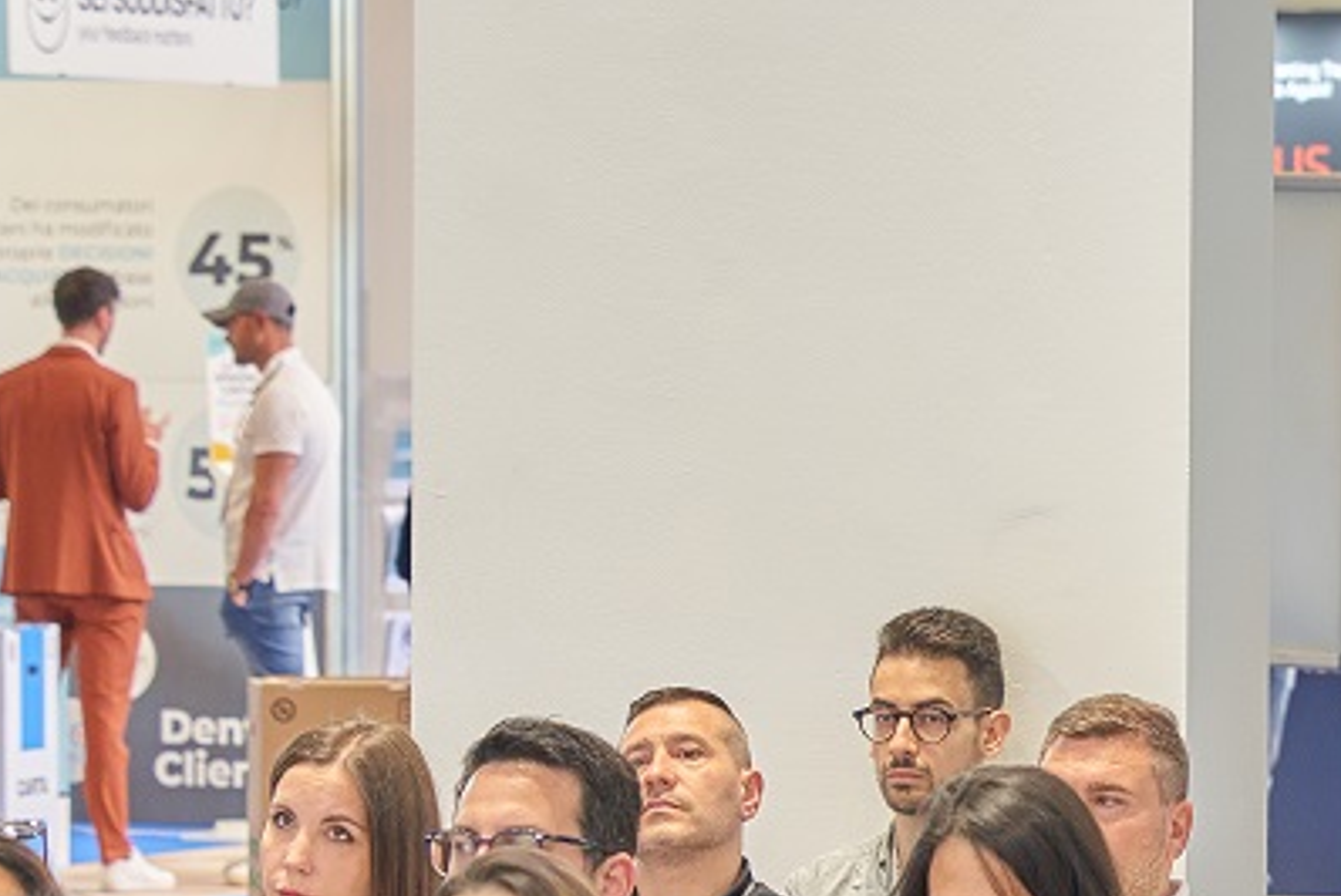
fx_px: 8760
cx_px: 1402
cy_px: 990
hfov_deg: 8.7
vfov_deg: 5.8
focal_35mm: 235
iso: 1000
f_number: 4.5
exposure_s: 1/60
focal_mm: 78
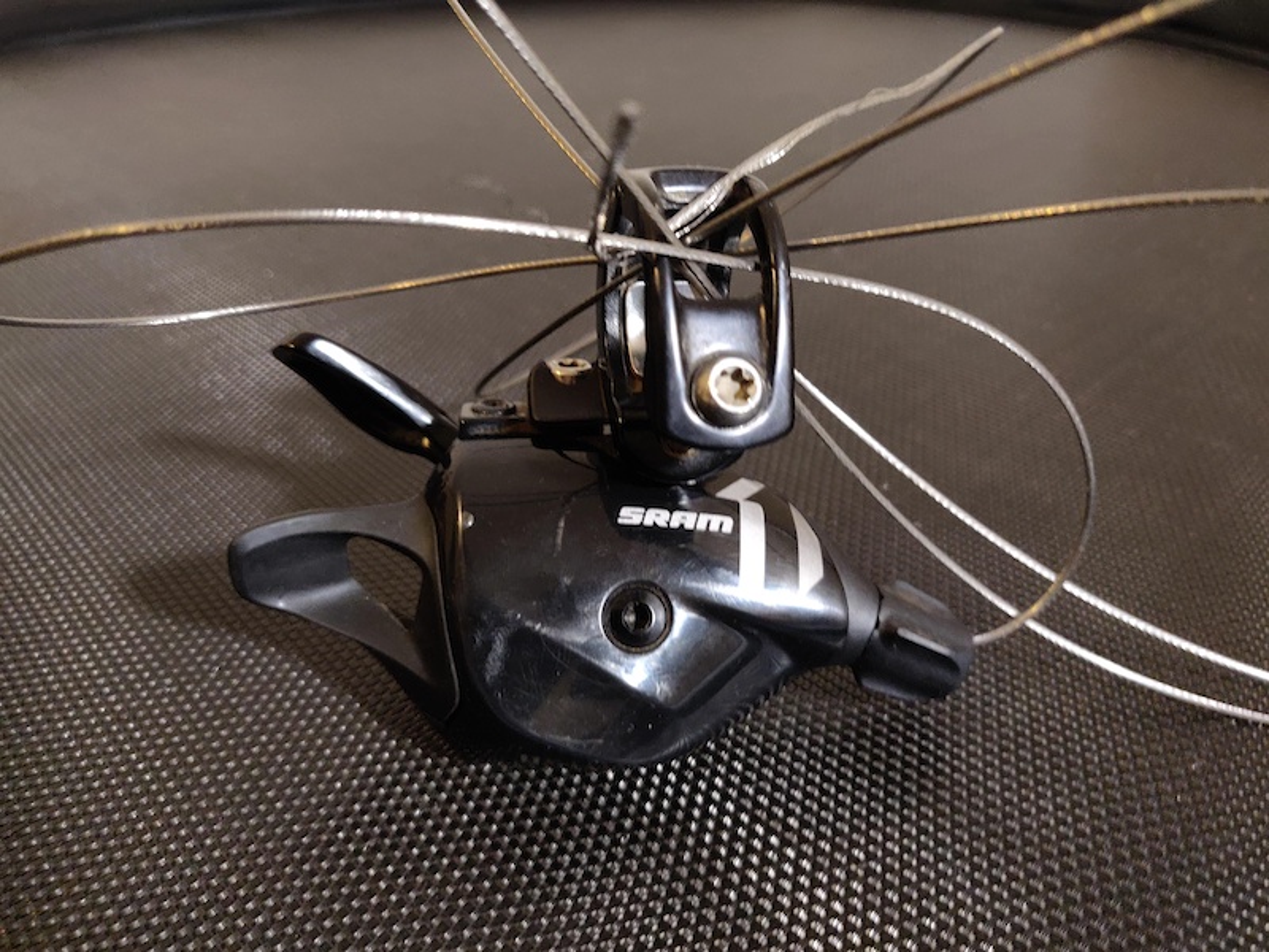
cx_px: 634
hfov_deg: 69.4
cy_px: 476
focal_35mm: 25
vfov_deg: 54.9
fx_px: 916
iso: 1000
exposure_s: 1/17
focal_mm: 4.25
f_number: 1.7
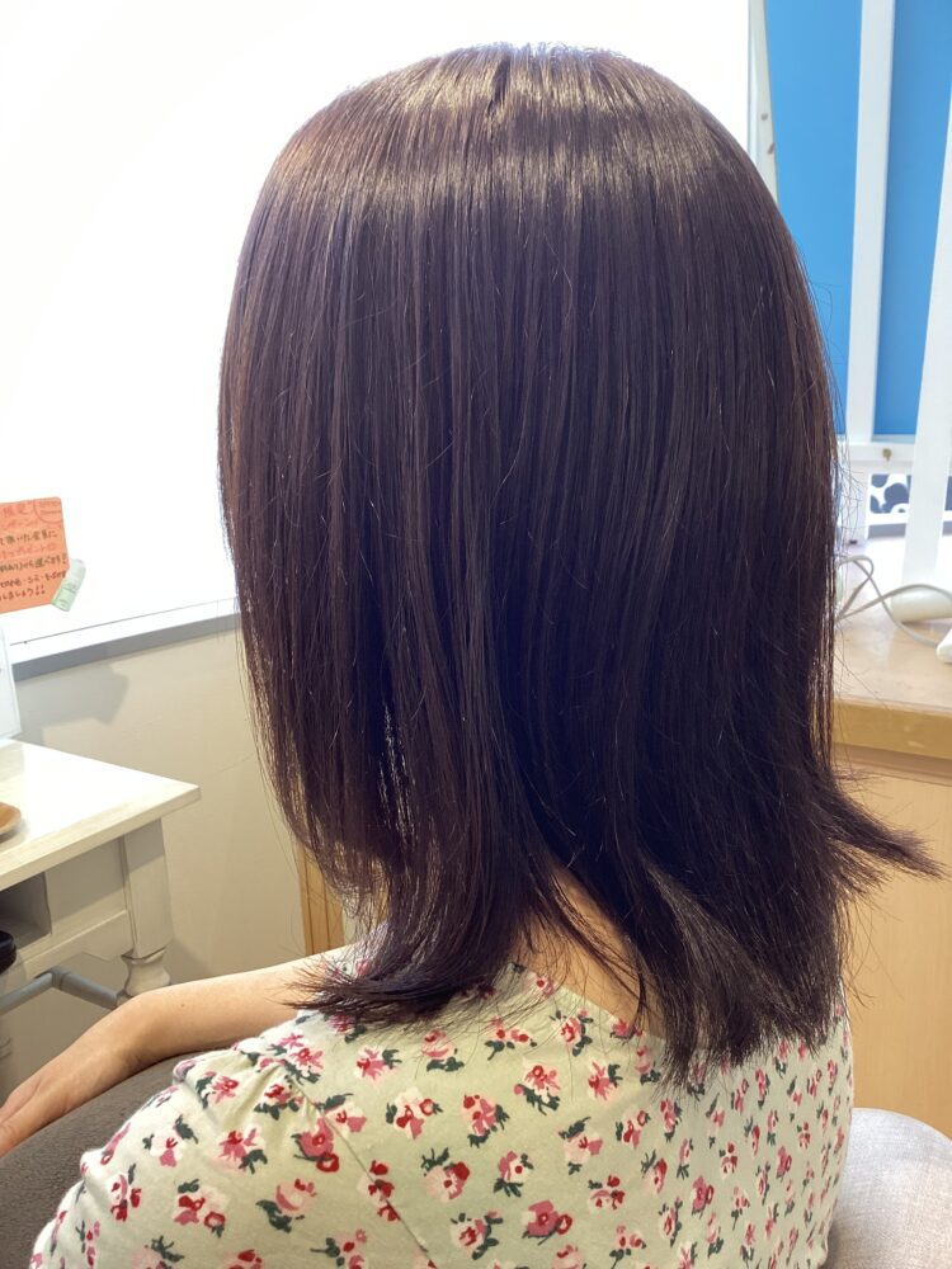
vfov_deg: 58.4
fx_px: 1137
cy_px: 634
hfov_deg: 45.4
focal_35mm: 31
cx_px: 476
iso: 80
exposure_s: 1/100
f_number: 2.4
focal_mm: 3.3
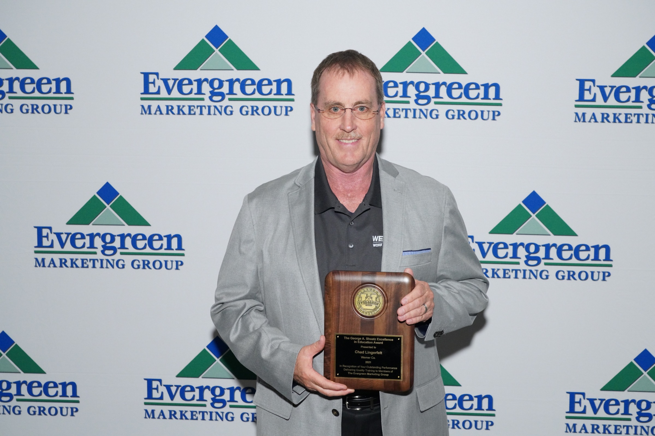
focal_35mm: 56
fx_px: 1019
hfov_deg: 35.6
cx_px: 328
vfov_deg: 24.2
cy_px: 218
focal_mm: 56
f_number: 7.1
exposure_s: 1/125
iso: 5000
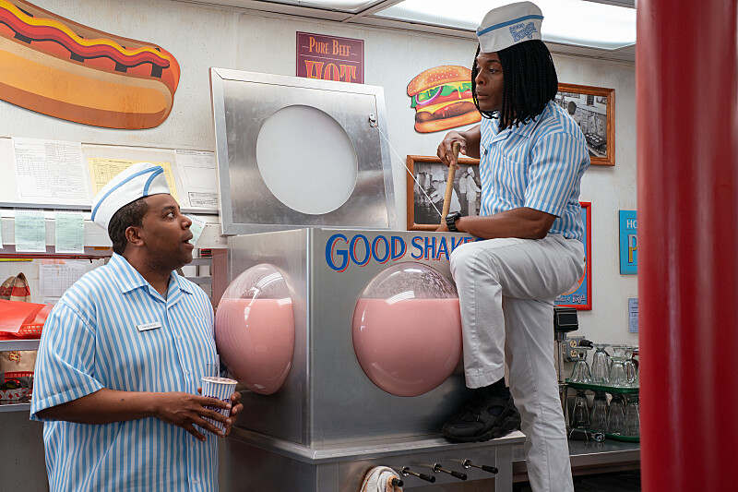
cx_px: 369
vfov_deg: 27.0
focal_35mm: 50
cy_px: 246
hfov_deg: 39.6
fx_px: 1025
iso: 3200
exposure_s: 1/200
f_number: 8
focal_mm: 50
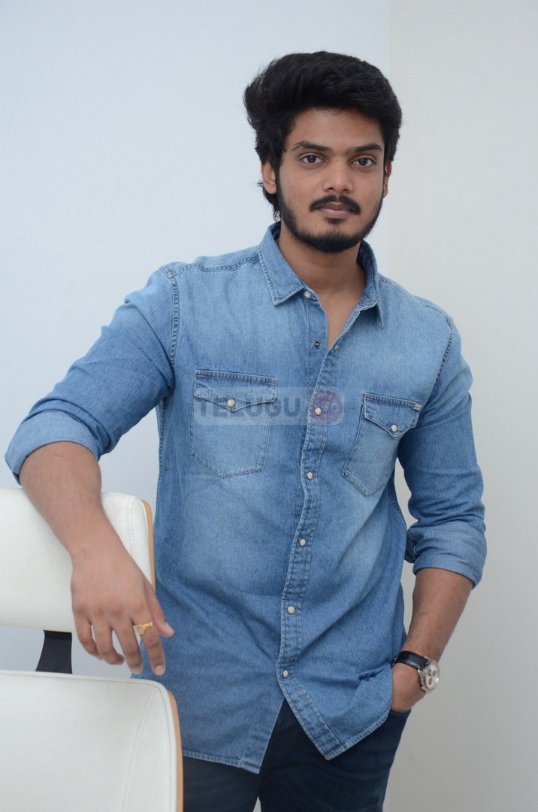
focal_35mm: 78
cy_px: 406
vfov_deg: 26.0
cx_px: 269
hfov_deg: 17.4
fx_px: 1755
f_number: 7.1
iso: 800
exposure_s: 1/125
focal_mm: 52
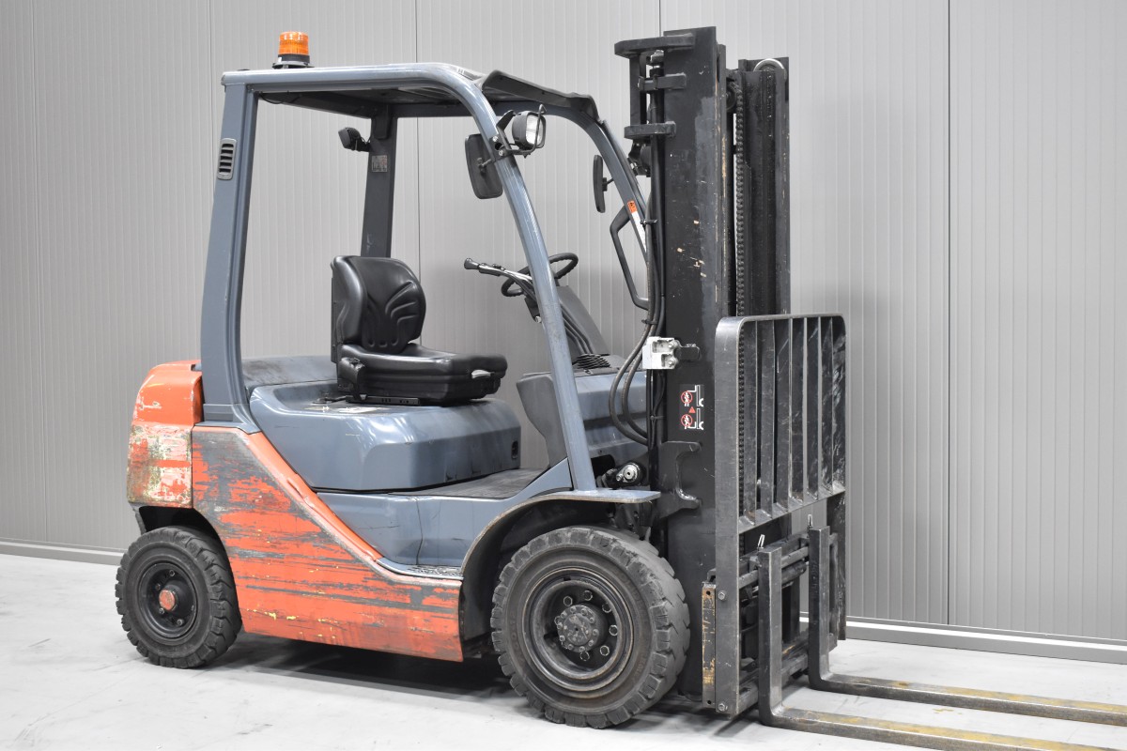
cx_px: 564
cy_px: 376
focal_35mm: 46
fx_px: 1456
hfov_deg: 42.3
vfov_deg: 28.9
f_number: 5
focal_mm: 31
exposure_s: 1/25
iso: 1600
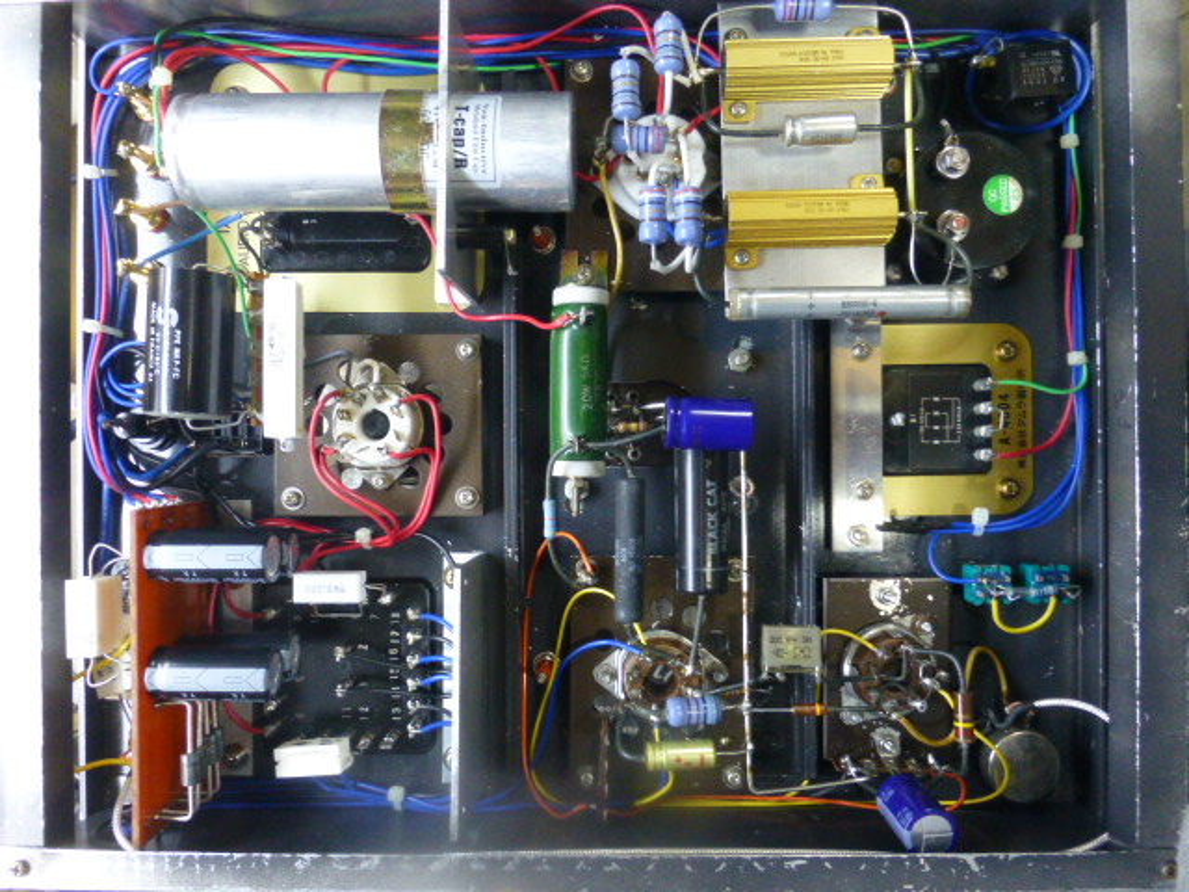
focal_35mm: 25
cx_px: 594
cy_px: 446
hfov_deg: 69.4
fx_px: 859
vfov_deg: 54.9
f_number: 3.3
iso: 800
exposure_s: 1/60
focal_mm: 4.3
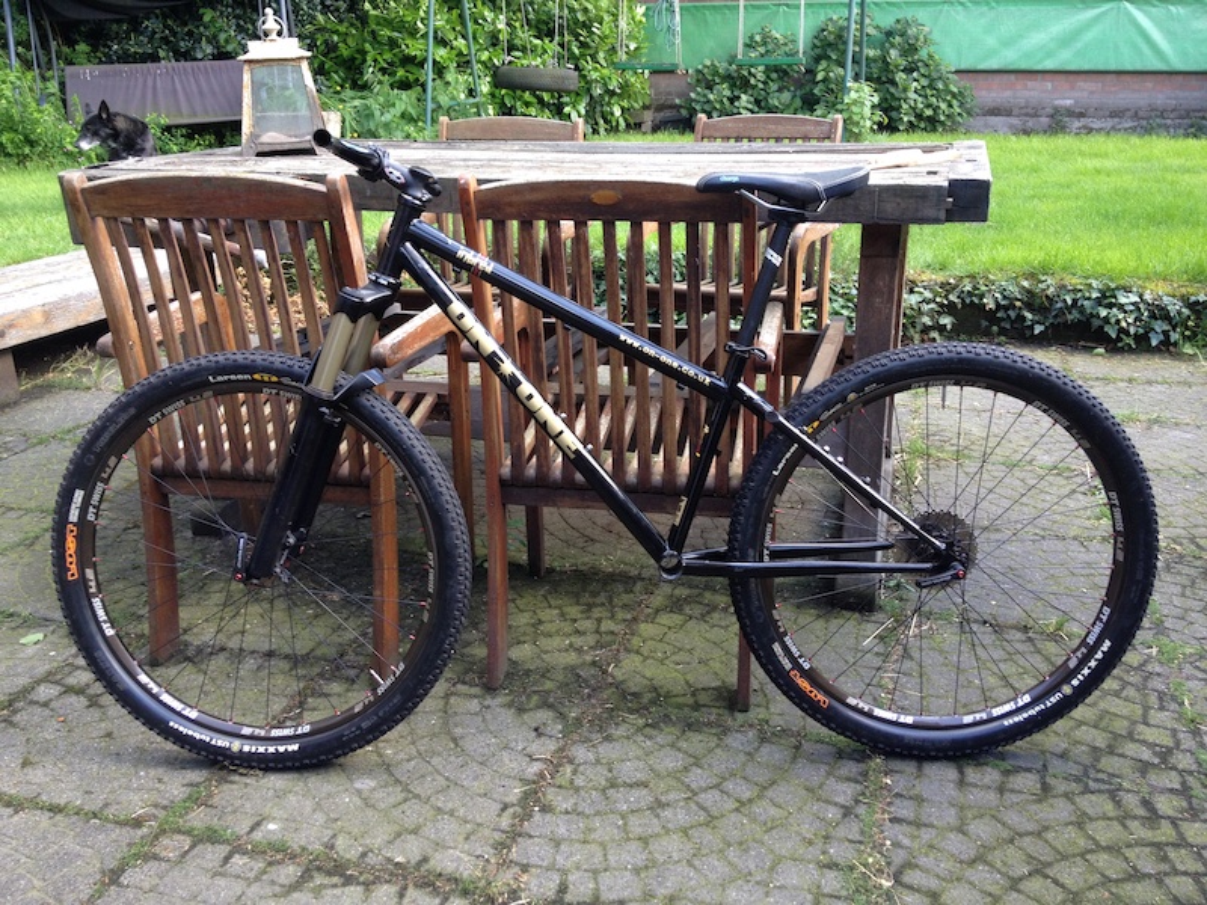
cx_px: 604
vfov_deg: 40.7
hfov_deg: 52.6
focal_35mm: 35
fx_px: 1220
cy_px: 452
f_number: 2.4
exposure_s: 1/120
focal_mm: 4.28
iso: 80
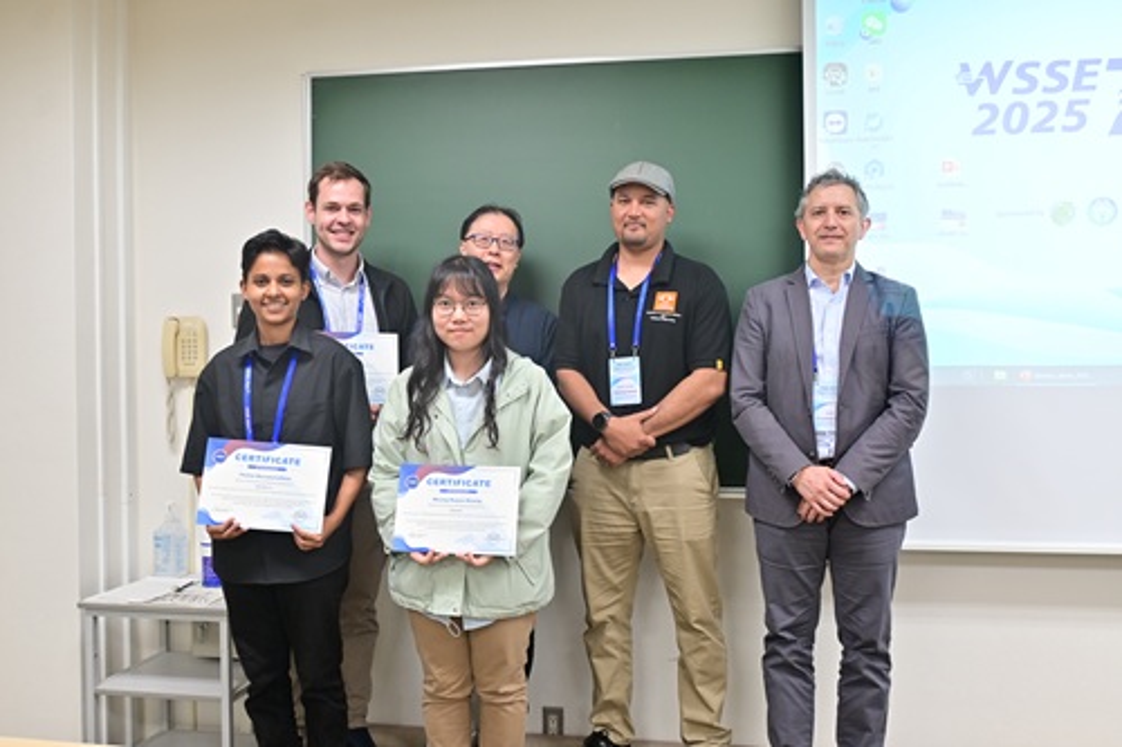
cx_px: 561
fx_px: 981
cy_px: 374
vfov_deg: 41.7
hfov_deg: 59.5
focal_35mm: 32
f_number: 4
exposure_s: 1/40
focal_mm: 21
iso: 250
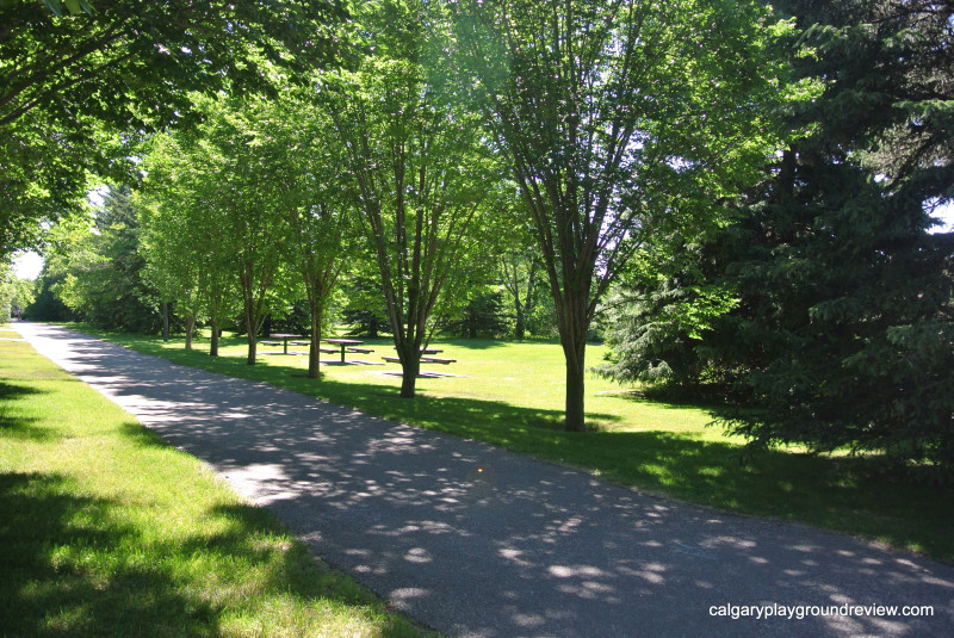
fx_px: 902
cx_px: 477
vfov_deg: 39.0
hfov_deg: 55.8
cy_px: 319
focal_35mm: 34
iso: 100
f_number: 3.8
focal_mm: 12.7
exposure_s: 1/200
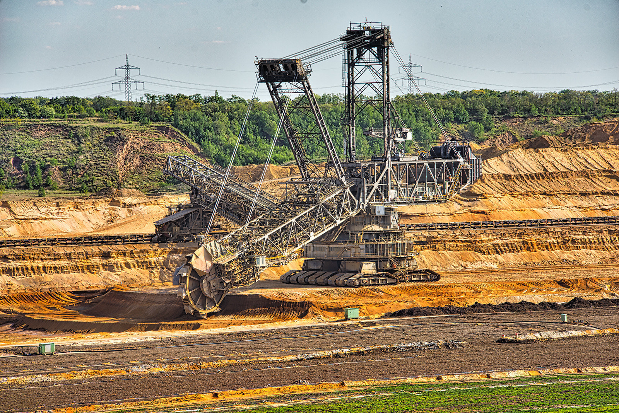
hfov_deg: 10.3
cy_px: 206
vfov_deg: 6.9
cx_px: 310
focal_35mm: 200
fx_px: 3440
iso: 100
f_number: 8
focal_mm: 200
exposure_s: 1/100
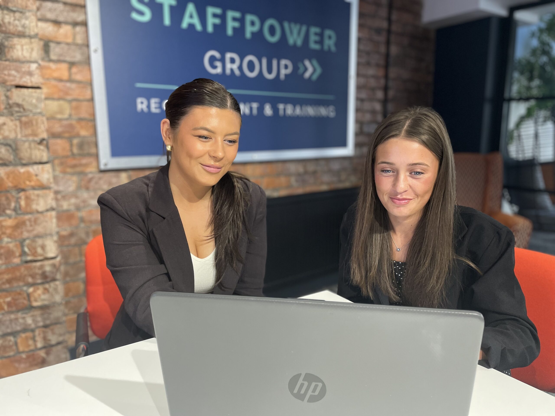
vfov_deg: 53.1
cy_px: 208
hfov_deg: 67.3
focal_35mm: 26
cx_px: 278
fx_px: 417
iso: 200
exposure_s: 1/50
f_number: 1.6
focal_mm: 4.2
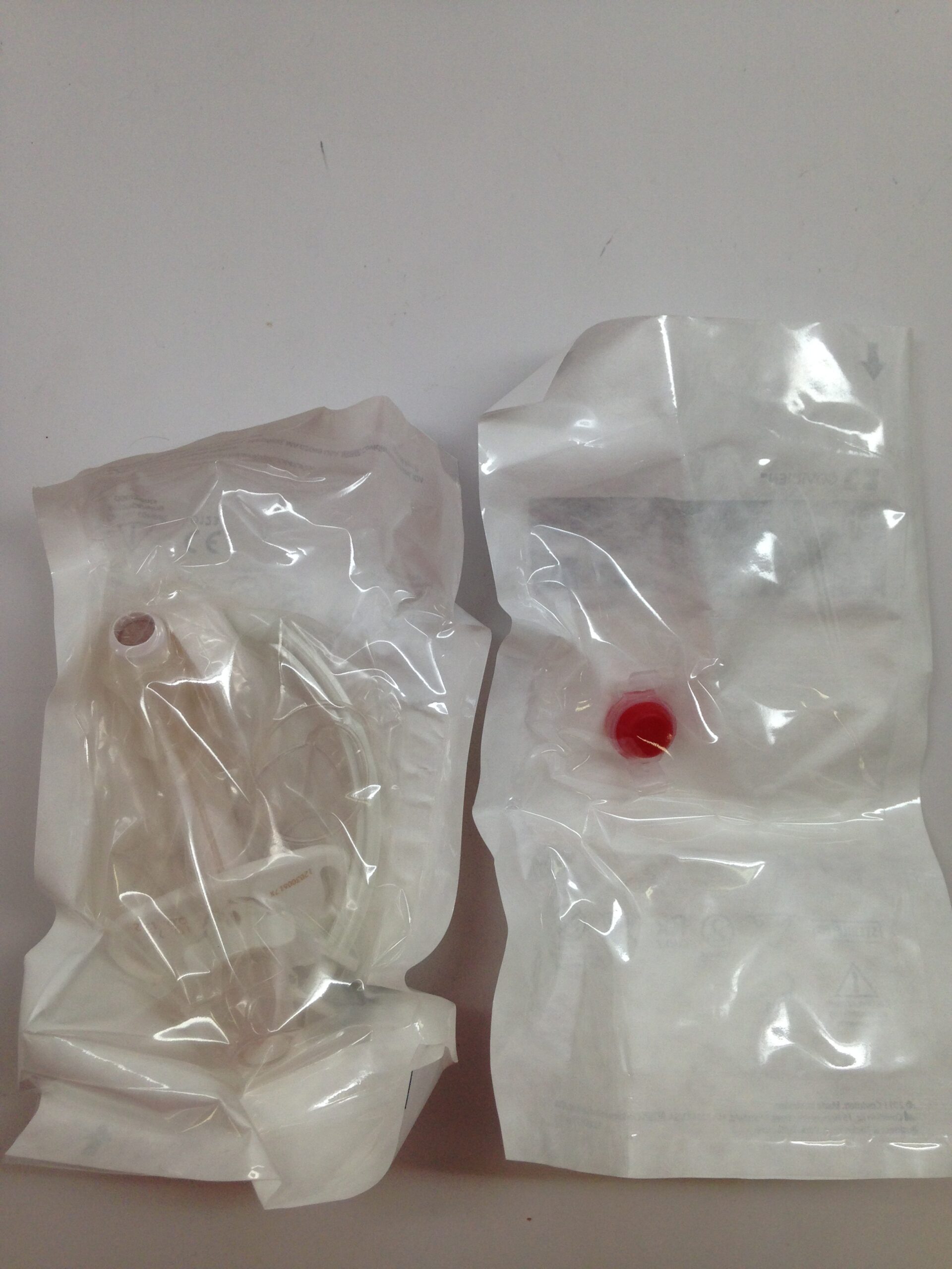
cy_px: 634
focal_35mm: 33
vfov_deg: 55.4
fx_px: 1210
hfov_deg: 42.9
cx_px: 476
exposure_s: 1/120
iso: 80
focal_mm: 4.12
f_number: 2.4
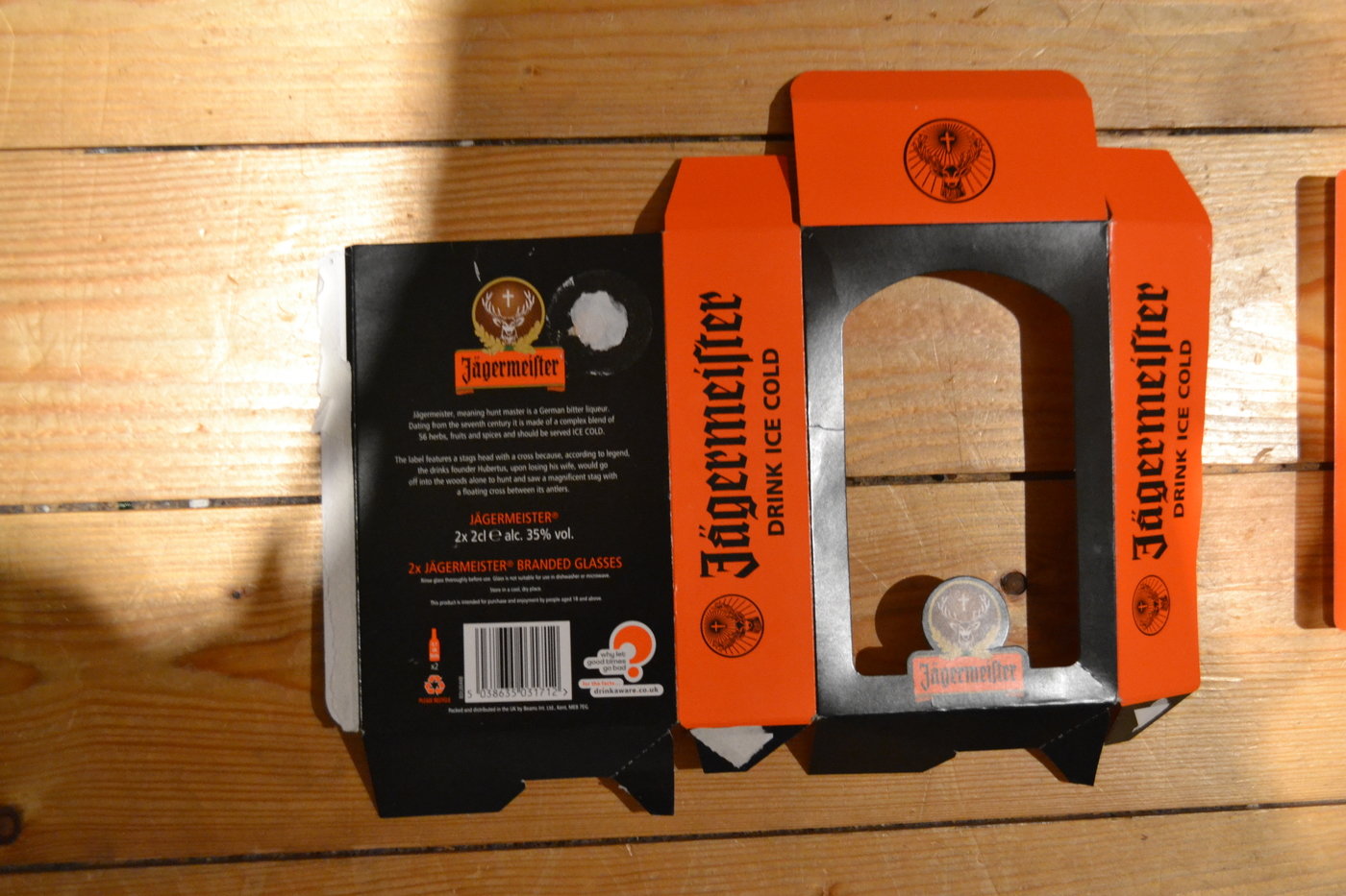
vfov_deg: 30.8
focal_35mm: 44
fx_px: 1626
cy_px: 448
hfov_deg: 45.0
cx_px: 673
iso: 2500
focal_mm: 29
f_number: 4.5
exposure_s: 1/15
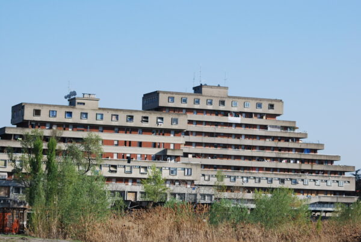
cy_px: 121
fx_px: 1054
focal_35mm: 105
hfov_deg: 19.4
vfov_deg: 13.1
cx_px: 180
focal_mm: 70
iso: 125
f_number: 5.6
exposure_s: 1/500
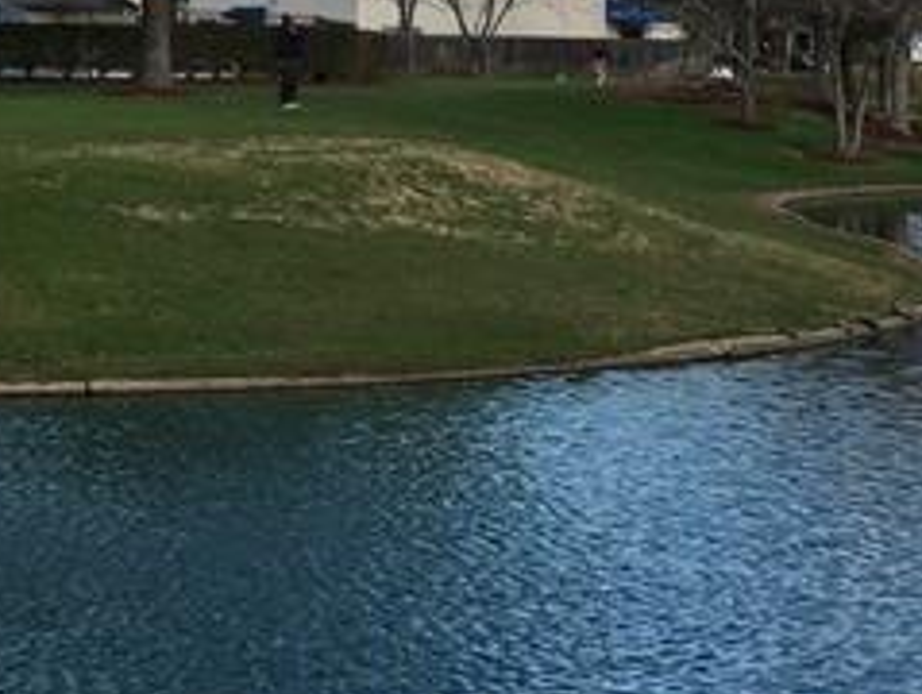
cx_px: 309
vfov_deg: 11.8
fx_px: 3308
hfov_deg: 15.8
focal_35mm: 124
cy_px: -50
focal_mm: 4.15
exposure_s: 1/1166
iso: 25
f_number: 2.2
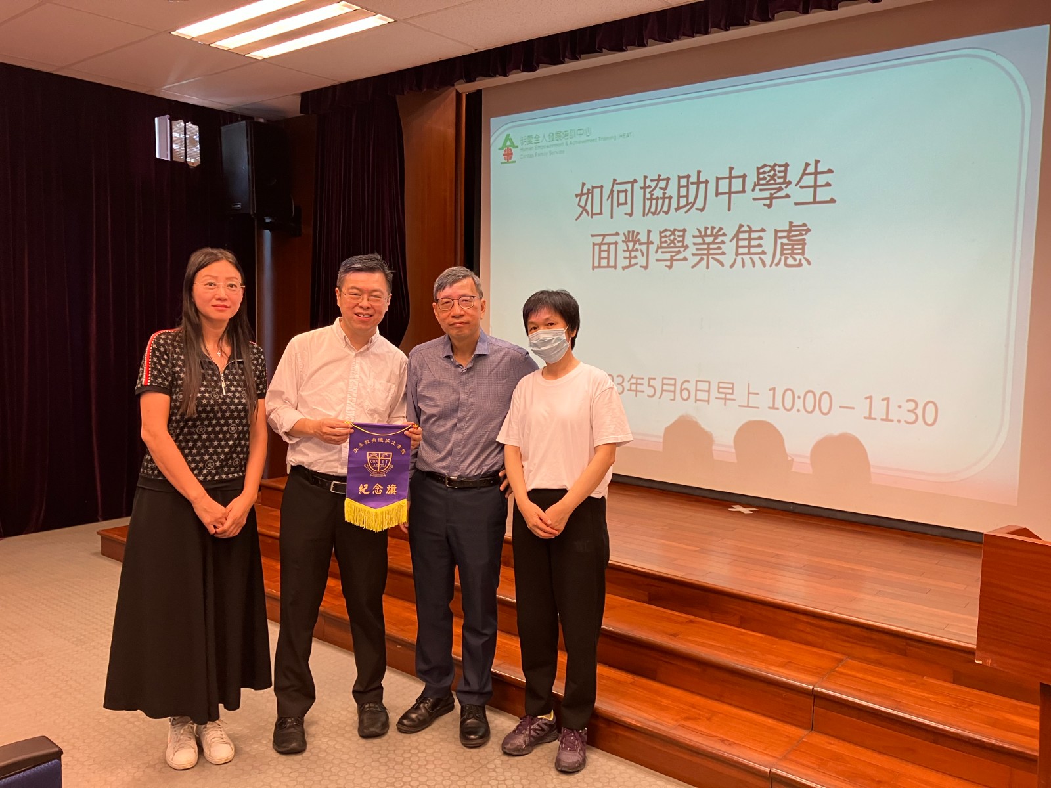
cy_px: 394
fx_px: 850
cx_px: 526
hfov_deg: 63.4
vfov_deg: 49.7
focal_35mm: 28
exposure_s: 1/50
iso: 80
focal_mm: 3.99
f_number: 1.8
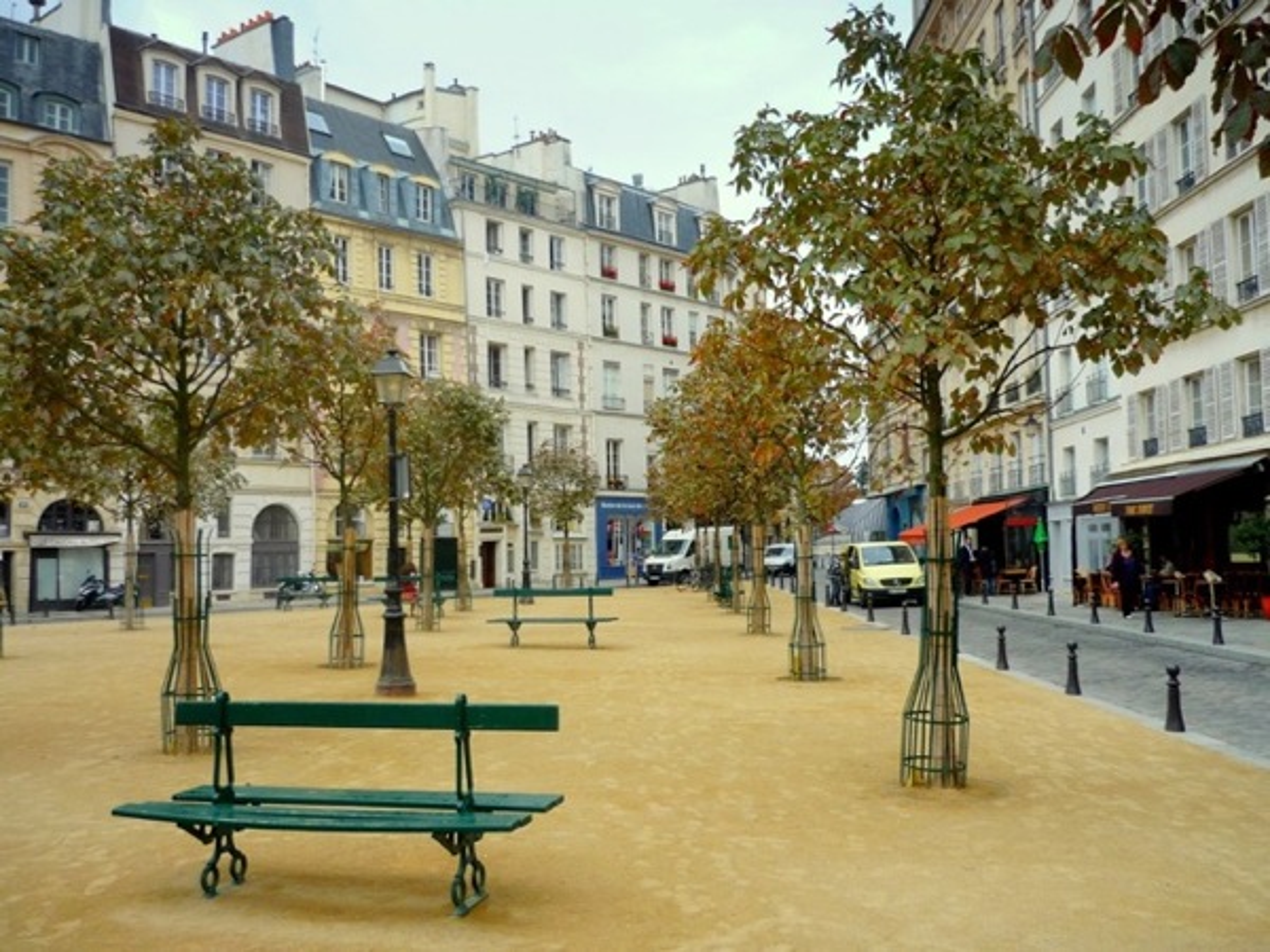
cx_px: 635
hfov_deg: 55.4
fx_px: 1211
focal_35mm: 33
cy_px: 476
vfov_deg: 42.9
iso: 100
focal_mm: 5.5
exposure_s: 1/400
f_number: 2.8
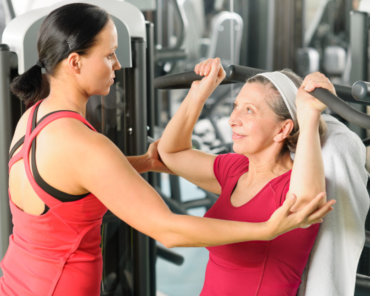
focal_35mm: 97
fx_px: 1062
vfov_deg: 15.9
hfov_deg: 19.8
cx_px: 182
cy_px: 148
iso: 100
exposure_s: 1/200
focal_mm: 85
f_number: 4
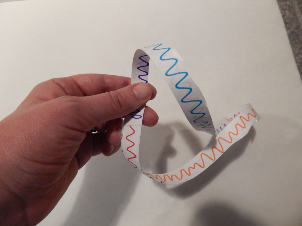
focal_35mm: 23
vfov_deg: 58.9
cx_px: 151
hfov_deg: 73.9
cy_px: 113
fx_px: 201
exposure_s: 1/50
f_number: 3
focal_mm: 4
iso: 400
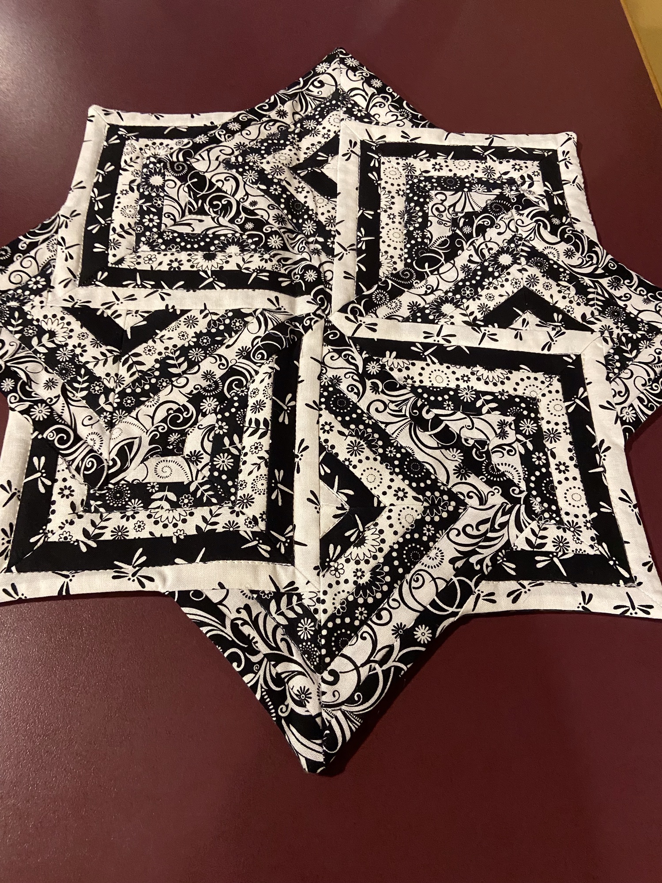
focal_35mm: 26
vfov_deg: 67.3
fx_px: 663
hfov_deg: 53.1
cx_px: 331
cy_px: 442
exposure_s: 1/30
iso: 500
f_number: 1.8
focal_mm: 4.25
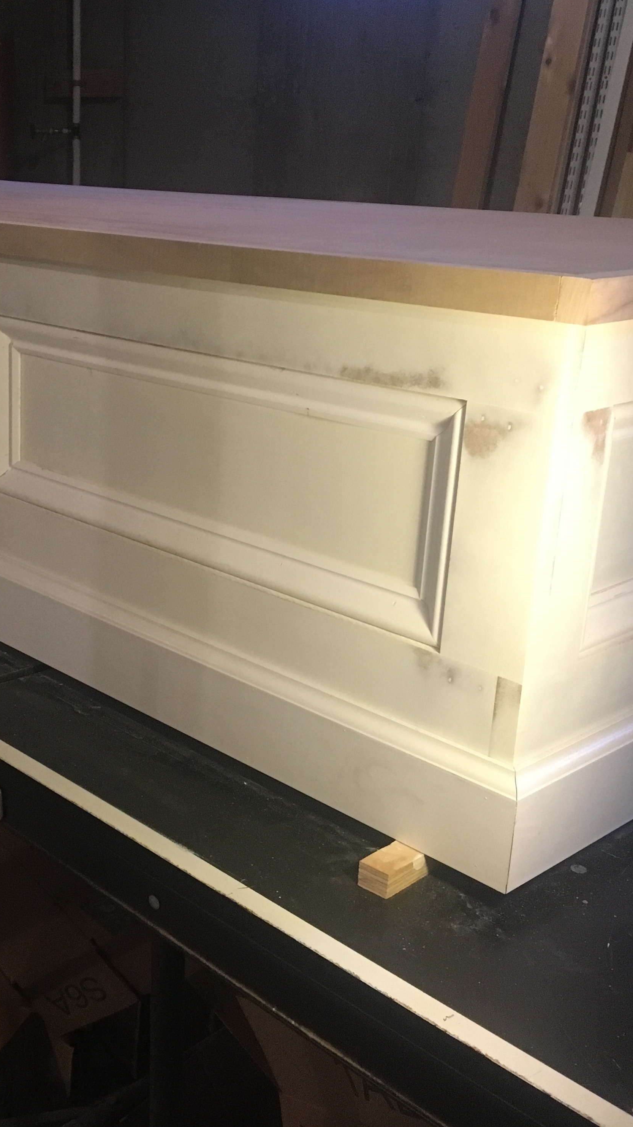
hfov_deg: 27.2
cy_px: 553
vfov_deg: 47.4
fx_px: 1283
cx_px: 135
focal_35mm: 43
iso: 250
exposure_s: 1/30
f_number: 2.2
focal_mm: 4.15
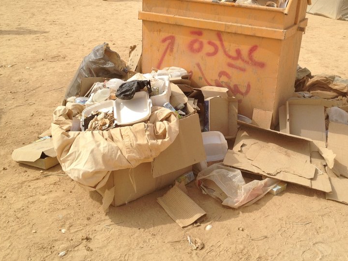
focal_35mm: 50
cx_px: 205
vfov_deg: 28.8
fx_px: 503
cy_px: 78
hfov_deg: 38.1
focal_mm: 4.28
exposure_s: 1/2632
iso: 64
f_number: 2.4
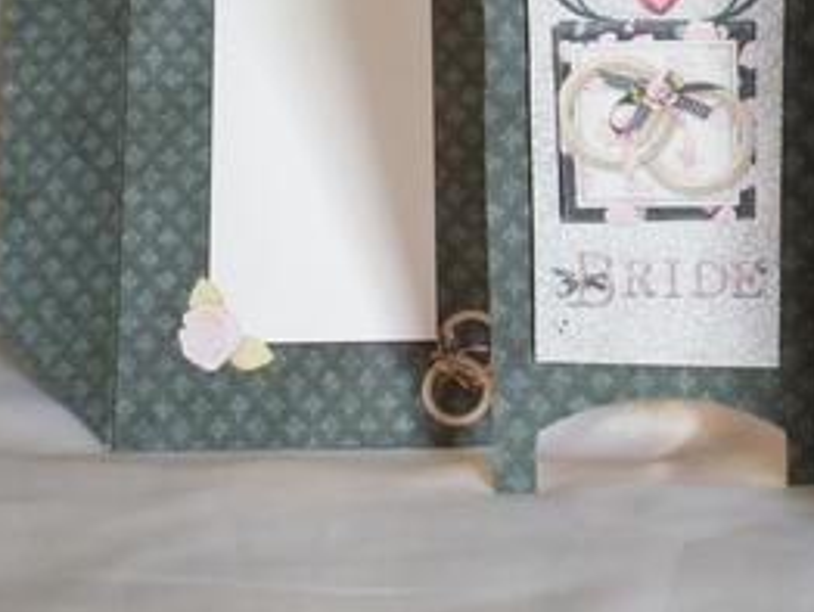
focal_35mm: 91
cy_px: 168
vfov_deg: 16.2
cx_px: 637
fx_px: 2142
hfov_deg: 21.3
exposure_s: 1/25
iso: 200
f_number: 4
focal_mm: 9.5
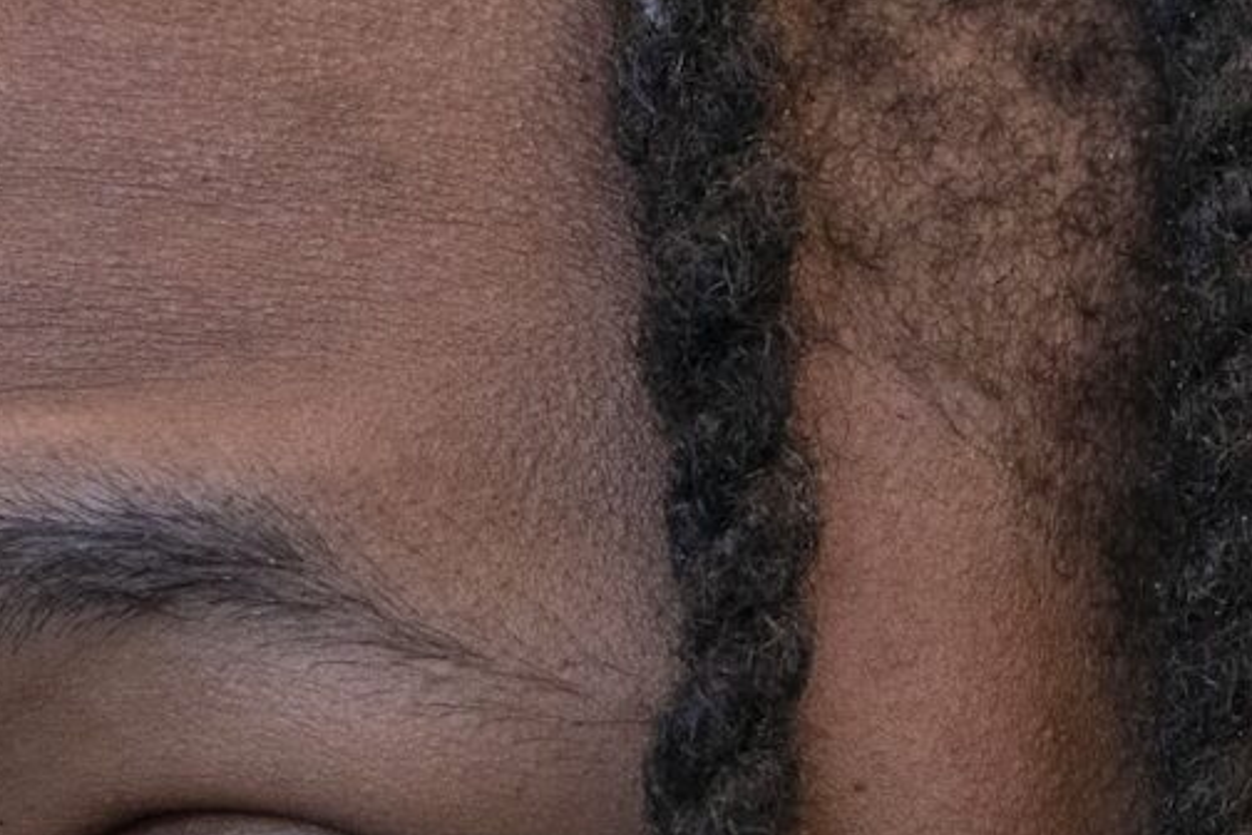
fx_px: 60995
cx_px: 738
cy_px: 1666
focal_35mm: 1754
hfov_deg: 1.2
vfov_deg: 0.8
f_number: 5.6
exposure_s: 1/320
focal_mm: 345
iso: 3200
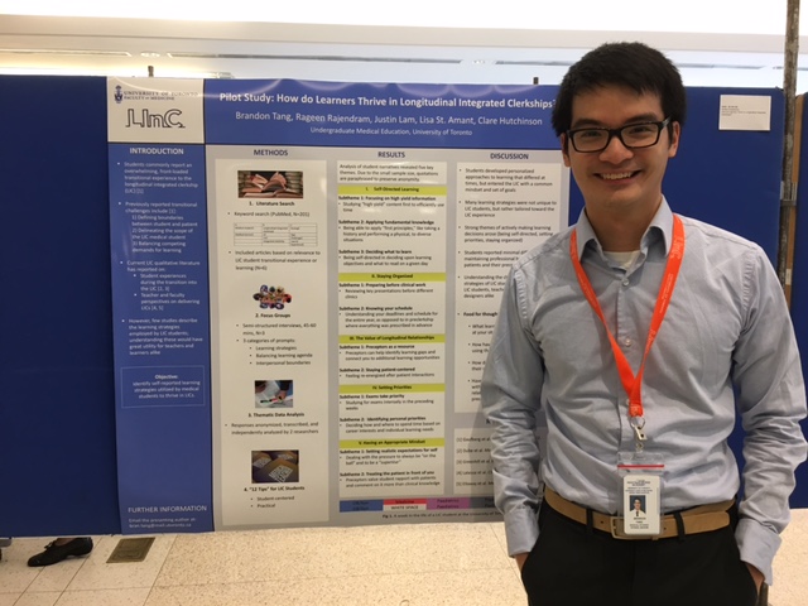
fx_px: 677
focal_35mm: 29
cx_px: 404
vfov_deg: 48.2
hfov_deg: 61.7
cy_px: 303
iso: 80
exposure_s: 1/30
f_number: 2.2
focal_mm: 4.15
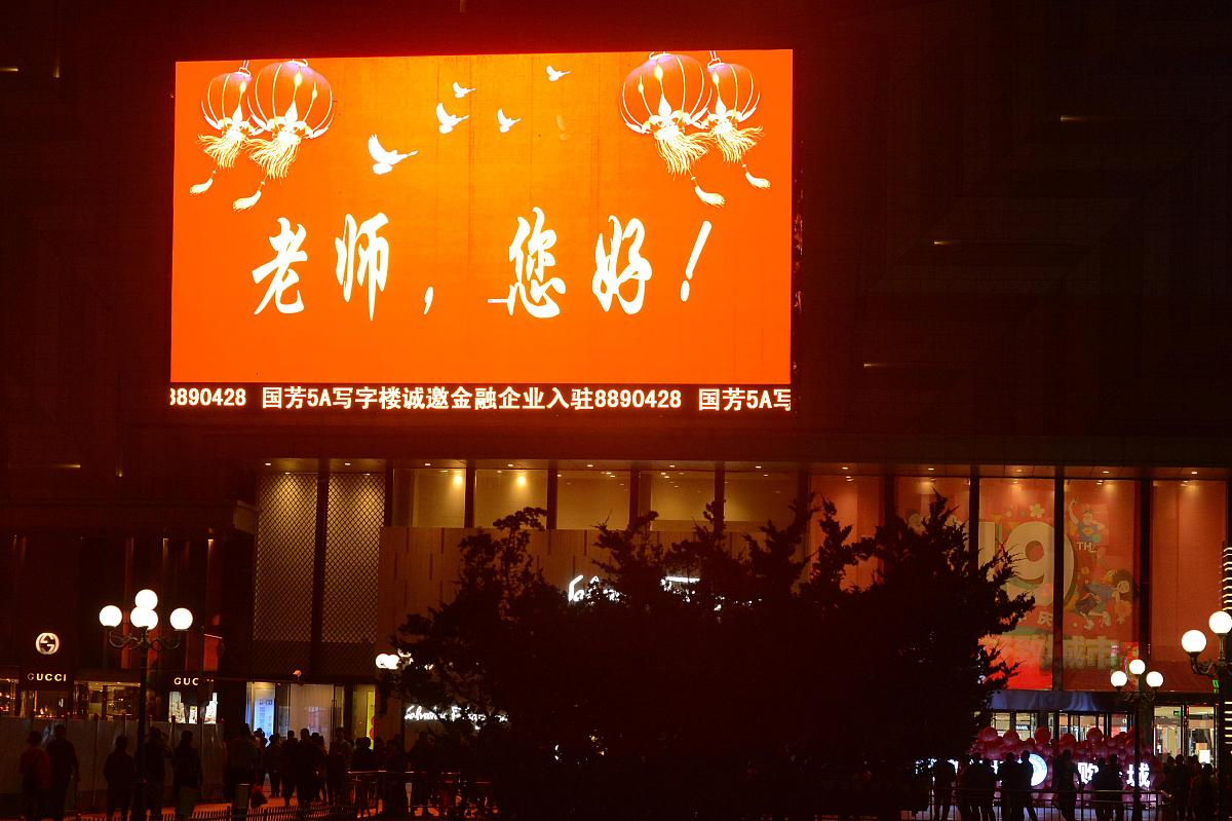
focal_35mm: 80
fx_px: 2737
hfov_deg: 25.4
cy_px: 410
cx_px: 616
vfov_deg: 17.0
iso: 4000
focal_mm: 80
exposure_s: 1/250
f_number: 8
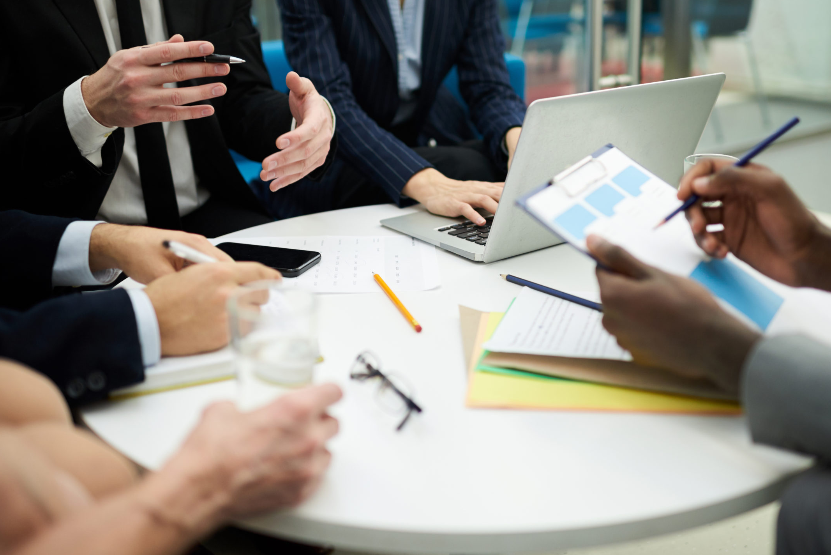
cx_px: 445
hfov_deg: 46.4
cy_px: 247
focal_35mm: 42
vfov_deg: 31.9
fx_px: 970
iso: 500
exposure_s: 1/125
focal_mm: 35
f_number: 1.8
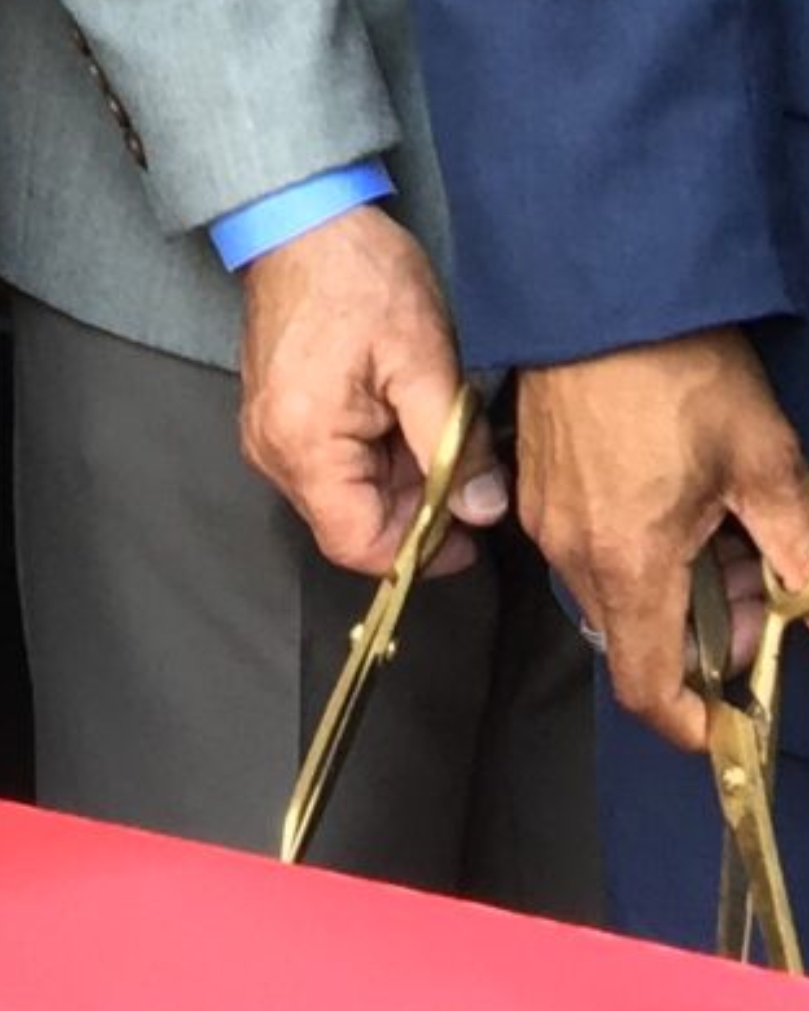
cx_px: -1105
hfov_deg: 7.7
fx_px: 5567
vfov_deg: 9.8
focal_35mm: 186
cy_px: -863
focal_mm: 4.15
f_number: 2.2
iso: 32
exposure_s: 1/40
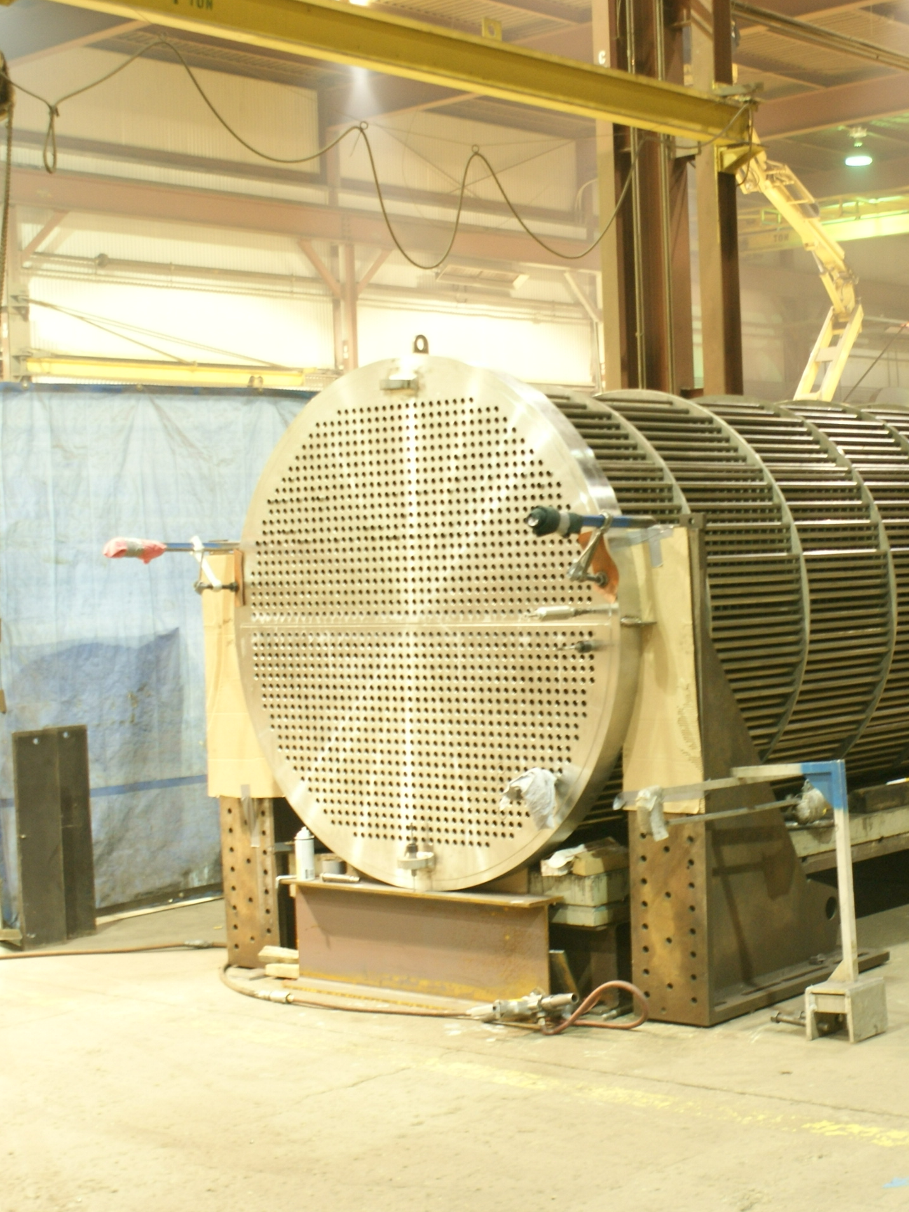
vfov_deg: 33.8
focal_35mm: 57
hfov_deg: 25.2
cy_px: 612
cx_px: 732
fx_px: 1996
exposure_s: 1
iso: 400
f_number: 4.5
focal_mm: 26
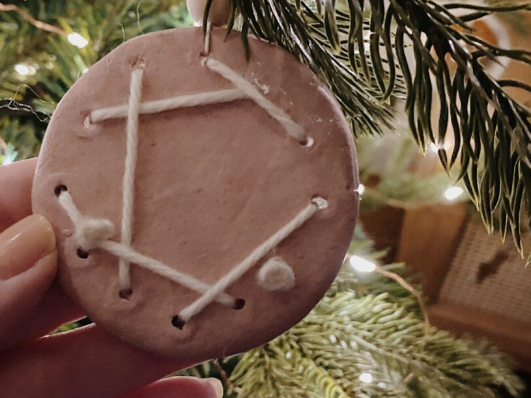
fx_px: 752
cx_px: 220
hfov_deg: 38.8
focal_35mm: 49
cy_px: 203
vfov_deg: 29.7
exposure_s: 1/30
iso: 1000
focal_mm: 4.25
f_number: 1.8
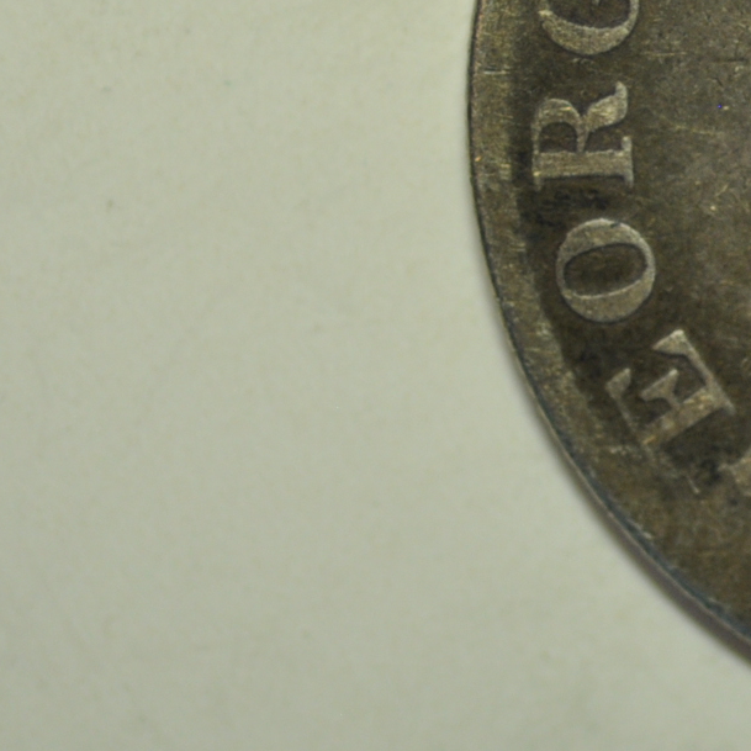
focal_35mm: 269
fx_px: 6603
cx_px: 1190
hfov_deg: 6.4
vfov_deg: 6.5
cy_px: 170
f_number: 4
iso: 500
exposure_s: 1/250
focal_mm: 60
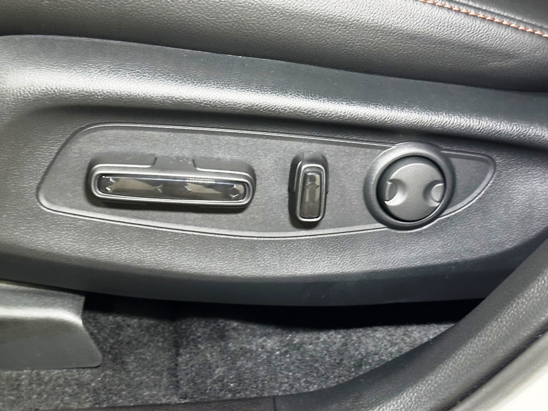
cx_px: 274
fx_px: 760
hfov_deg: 39.7
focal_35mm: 48
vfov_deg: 30.3
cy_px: 206
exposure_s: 1/30
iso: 640
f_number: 1.78
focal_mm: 6.86
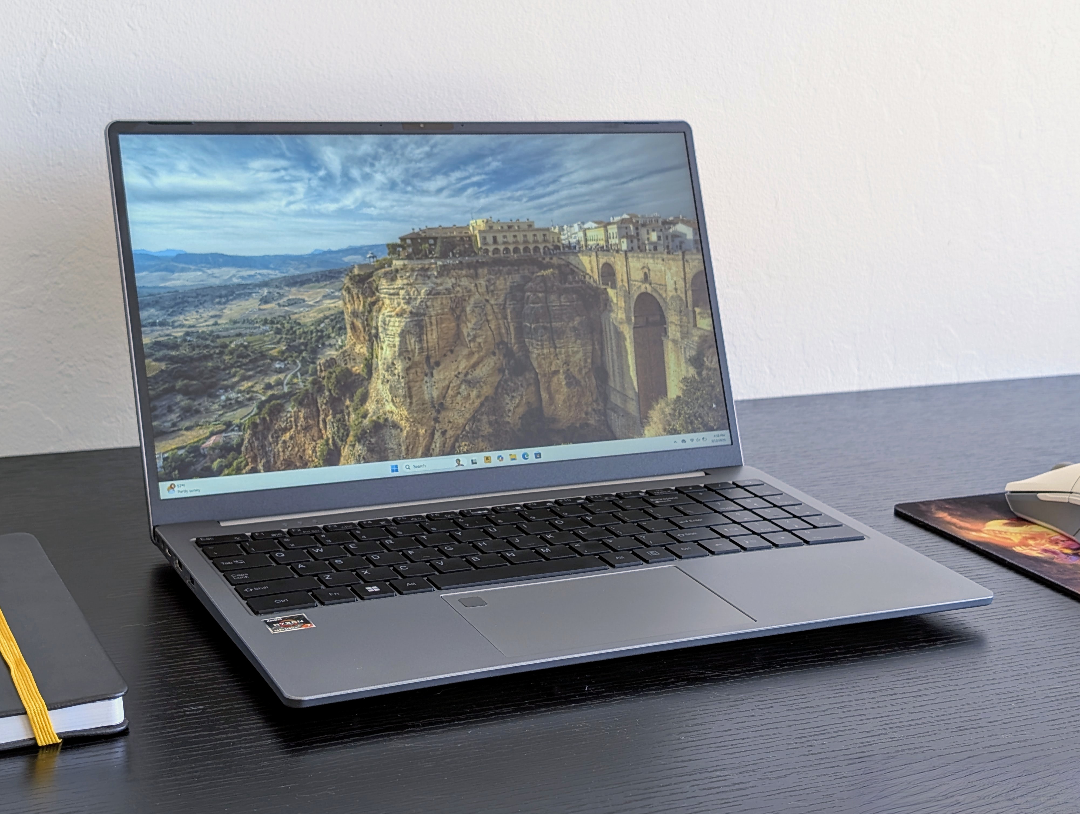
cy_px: 415
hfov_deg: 38.1
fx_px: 1562
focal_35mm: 50
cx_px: 534
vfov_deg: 29.2
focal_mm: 6.9
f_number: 1.68
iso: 21
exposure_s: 1/25.3
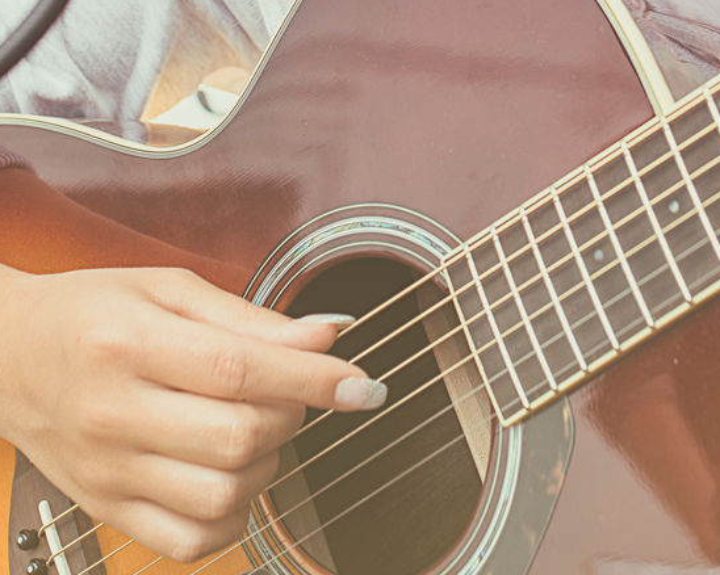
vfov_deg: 12.5
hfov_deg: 16.0
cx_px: 507
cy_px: -166
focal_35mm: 120
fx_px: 2556
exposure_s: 1/15
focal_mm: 35
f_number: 4
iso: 100
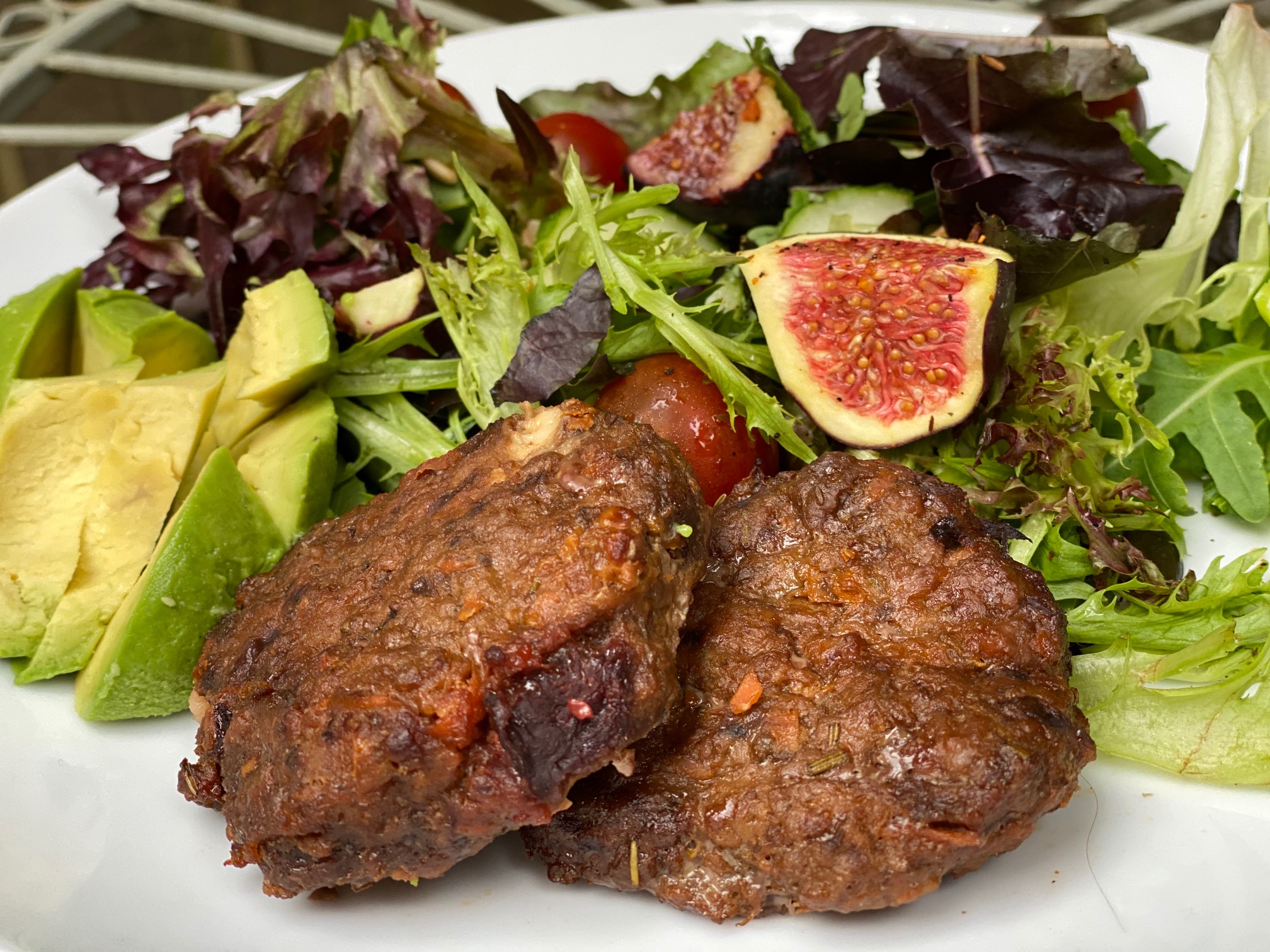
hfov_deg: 36.8
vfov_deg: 28.0
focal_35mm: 52
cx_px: 635
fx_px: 1908
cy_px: 476
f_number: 2
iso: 80
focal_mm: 6
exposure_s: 1/122
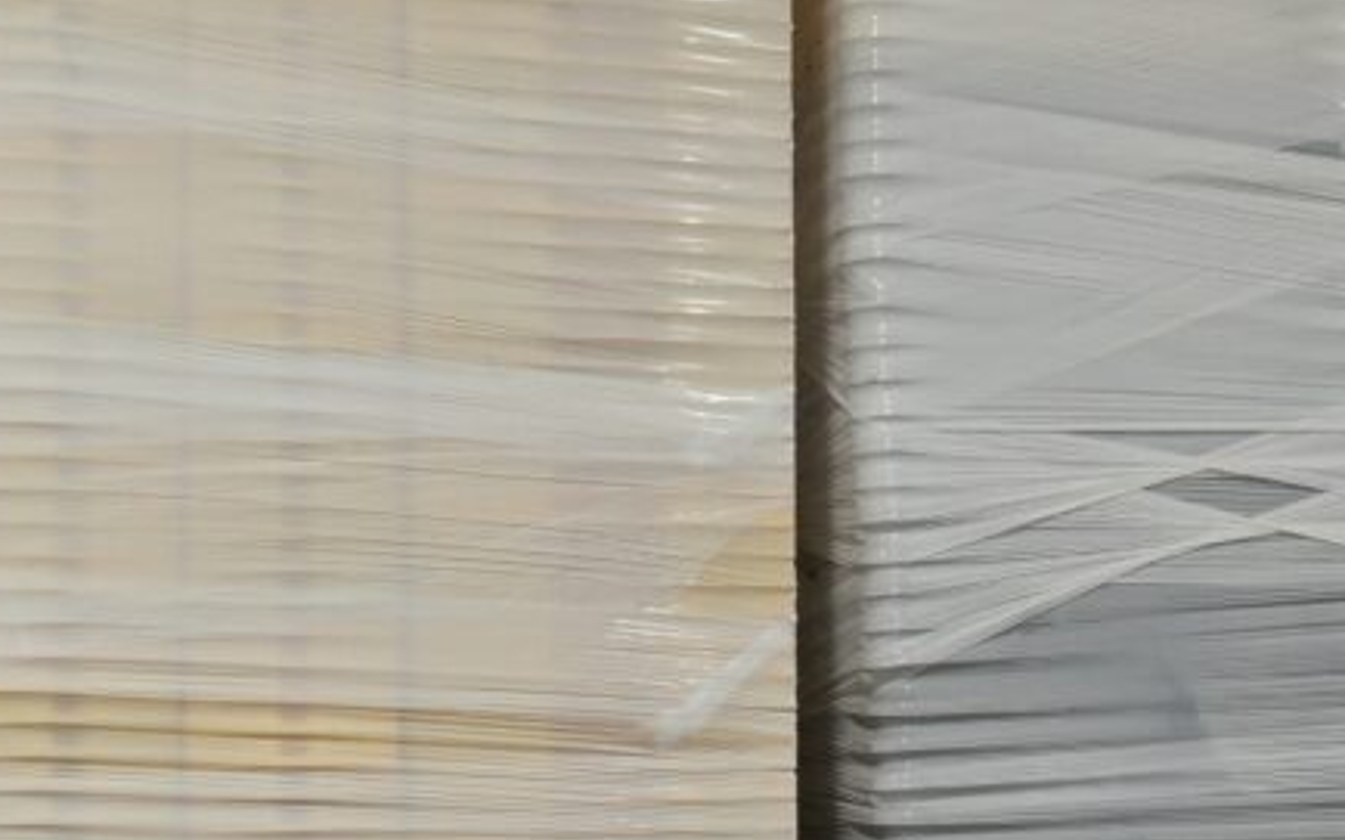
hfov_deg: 22.9
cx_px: 902
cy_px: 487
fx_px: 3298
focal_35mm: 90
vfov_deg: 14.5
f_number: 3.3
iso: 200
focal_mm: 6.21
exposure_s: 1/30
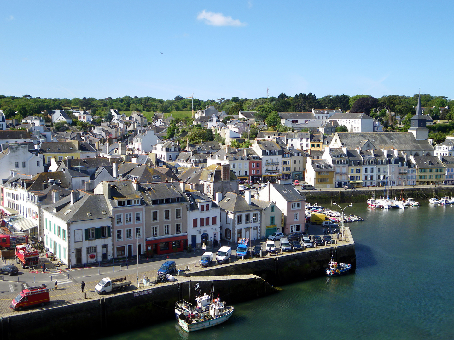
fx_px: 511
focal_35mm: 39
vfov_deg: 36.8
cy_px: 170
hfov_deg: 47.9
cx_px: 227
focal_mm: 6.9
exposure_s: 1/500
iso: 64
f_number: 3
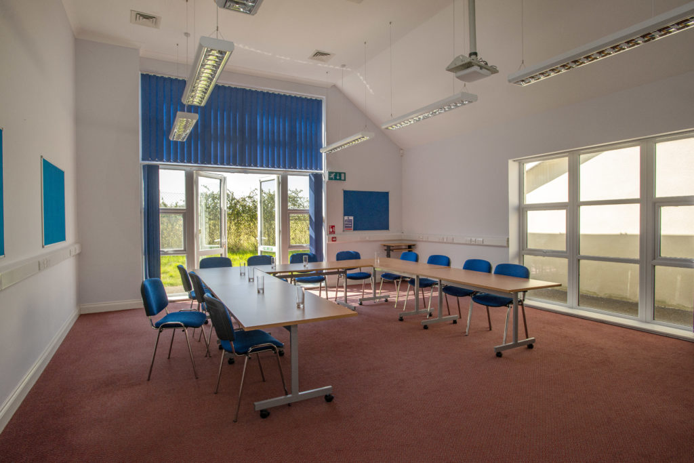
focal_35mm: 19
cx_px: 347
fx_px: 366
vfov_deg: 64.6
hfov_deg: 86.9
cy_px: 232
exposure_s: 1/250
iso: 640
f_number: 8
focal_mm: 19
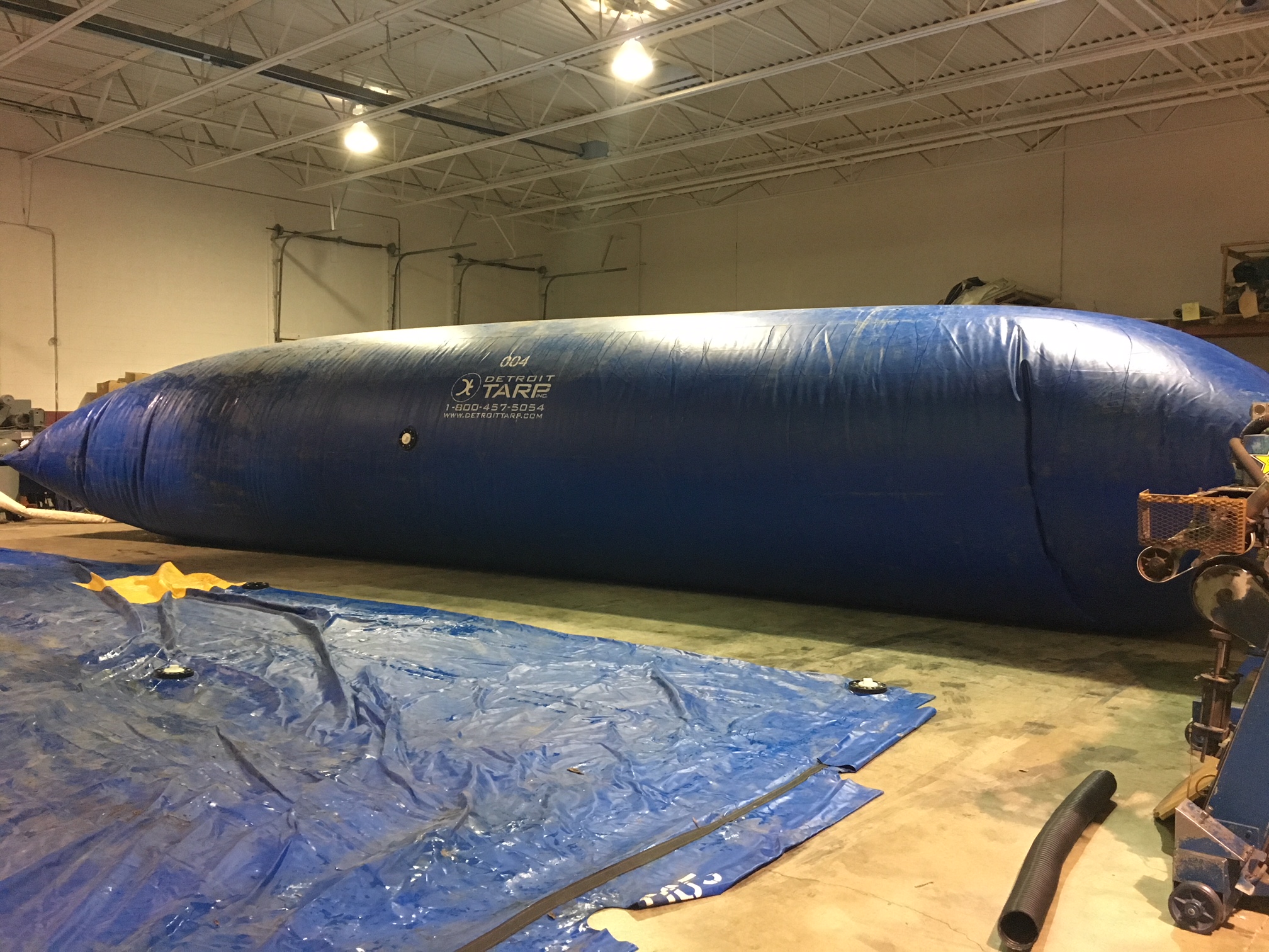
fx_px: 1063
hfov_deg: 61.7
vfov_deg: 48.2
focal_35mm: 29
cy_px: 476
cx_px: 634
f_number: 2.2
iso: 250
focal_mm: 4.15
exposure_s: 1/30
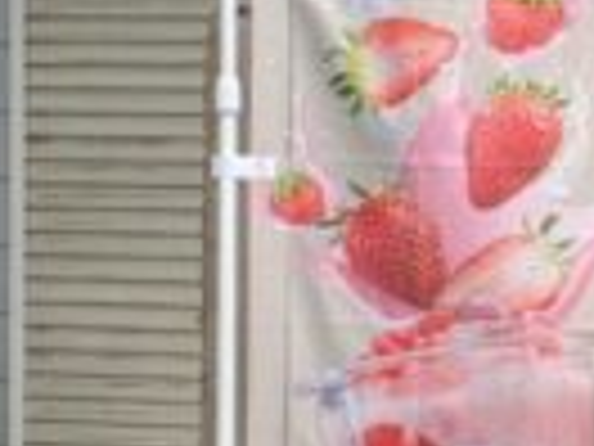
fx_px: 2488
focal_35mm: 145
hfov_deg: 10.8
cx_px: 1570
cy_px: 169
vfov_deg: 10.2
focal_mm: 5.43
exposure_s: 1/2632
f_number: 1.89
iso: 47
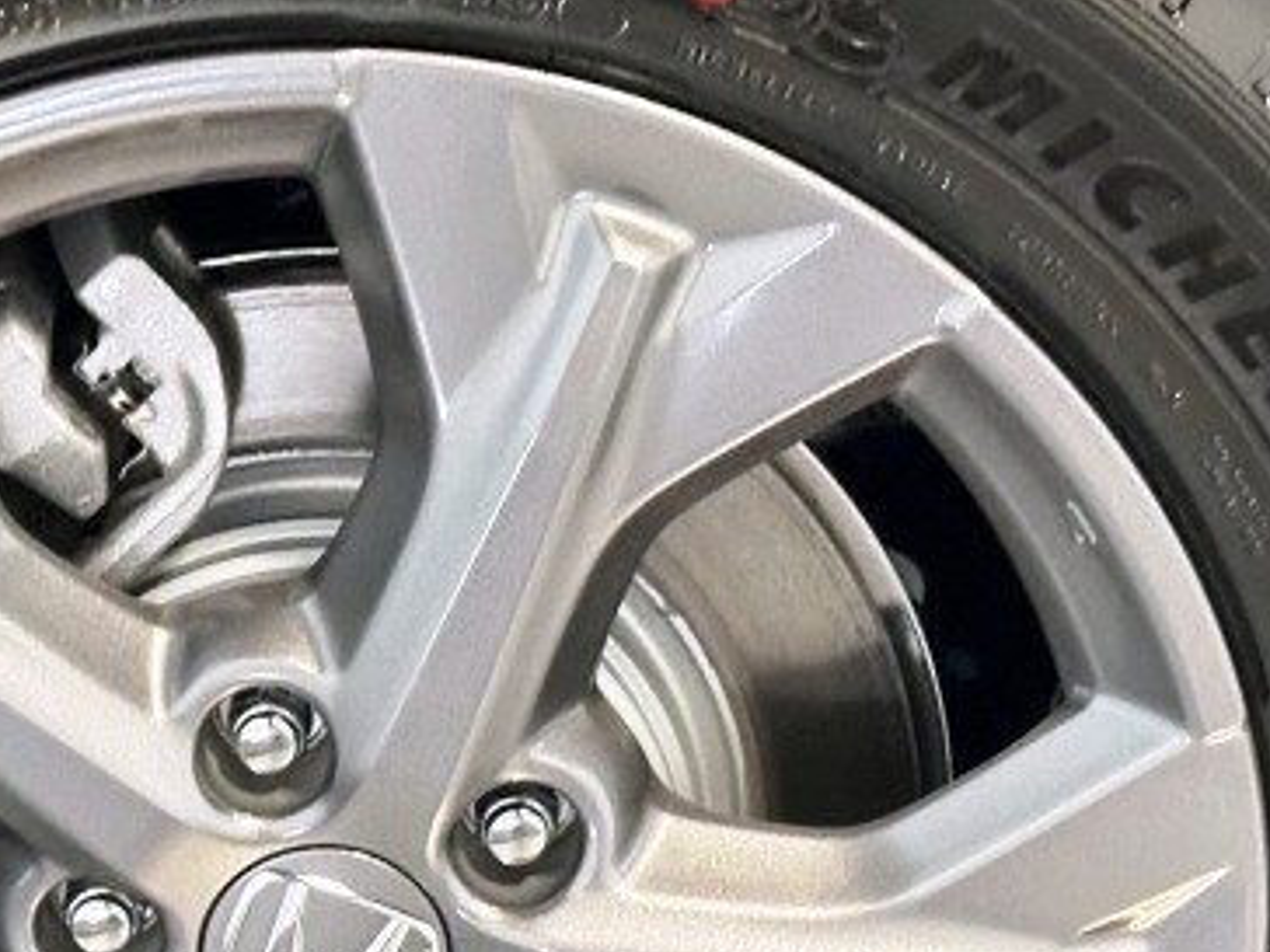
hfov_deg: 14.5
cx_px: 272
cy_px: 861
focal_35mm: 135
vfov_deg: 10.9
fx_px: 4953
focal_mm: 6.86
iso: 500
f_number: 1.78
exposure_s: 1/30
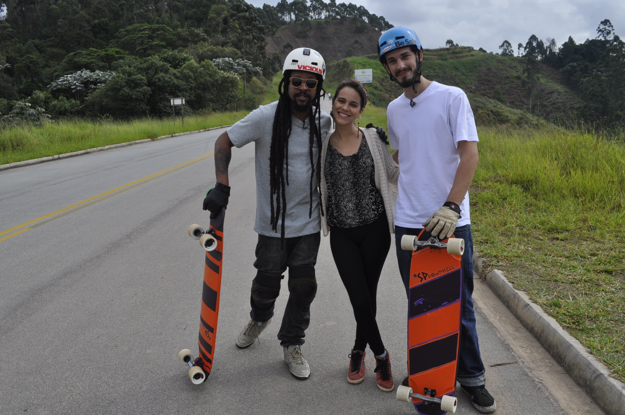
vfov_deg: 39.9
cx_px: 312
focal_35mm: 33
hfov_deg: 57.3
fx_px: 572
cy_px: 208
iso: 200
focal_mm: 22
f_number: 10
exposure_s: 1/400
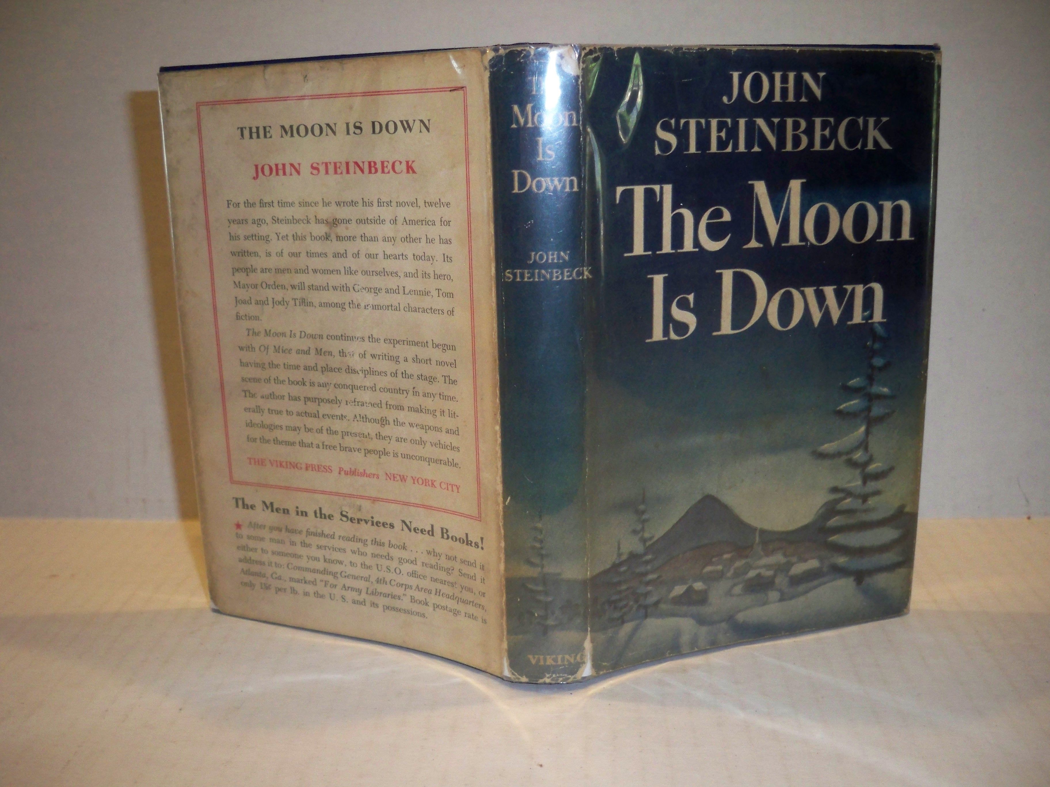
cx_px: 525
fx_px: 1062
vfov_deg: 40.7
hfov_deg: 52.6
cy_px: 394
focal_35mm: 35
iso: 200
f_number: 3.1
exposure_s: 1/60
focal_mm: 6.3
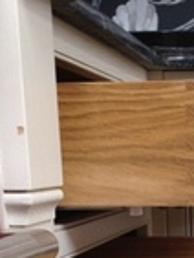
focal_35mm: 112
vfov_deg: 15.7
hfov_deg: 13.0
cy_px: 425
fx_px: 836
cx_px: 205
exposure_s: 1/40
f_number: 2.4
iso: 64
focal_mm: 4.12
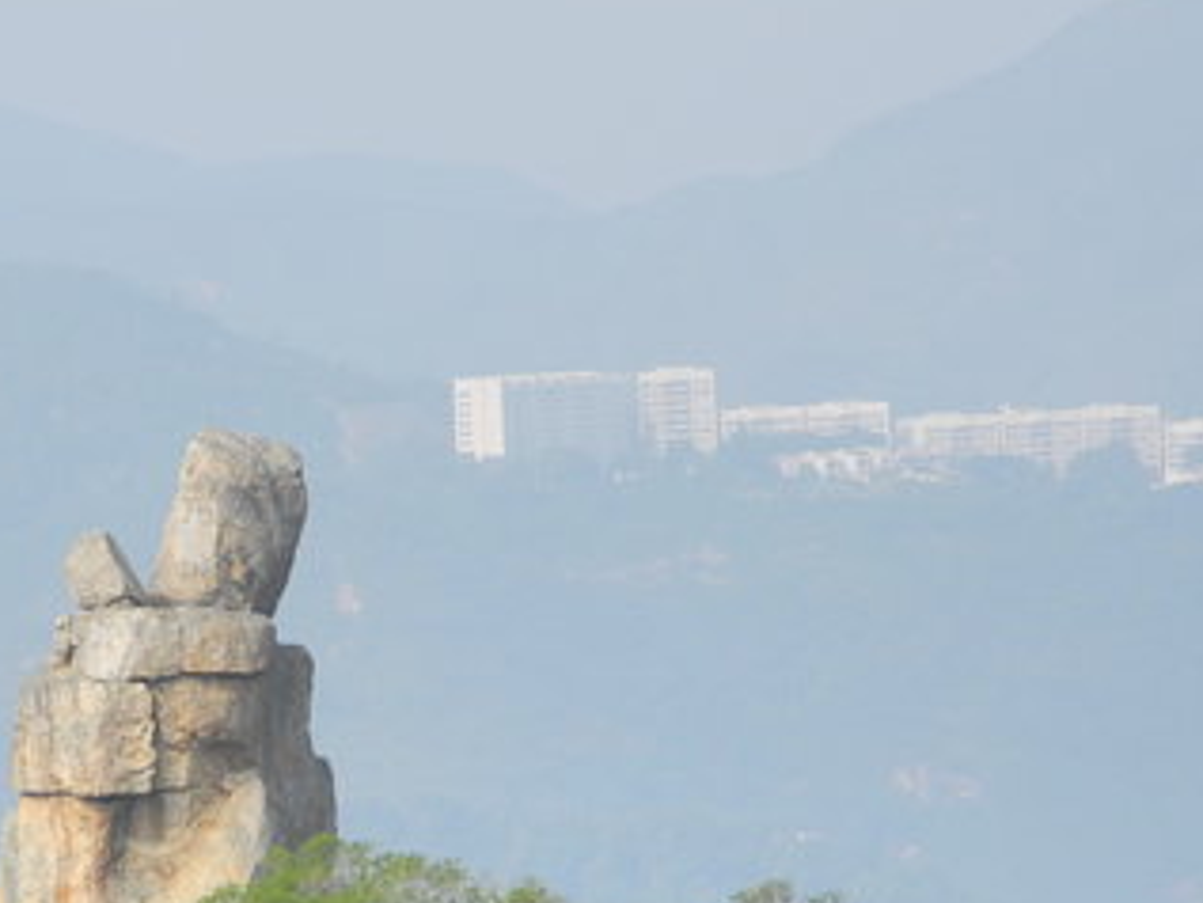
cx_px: 247
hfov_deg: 5.2
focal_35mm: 378
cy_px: 831
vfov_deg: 3.9
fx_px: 13142
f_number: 5.6
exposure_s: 1/324
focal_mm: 42.6
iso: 100
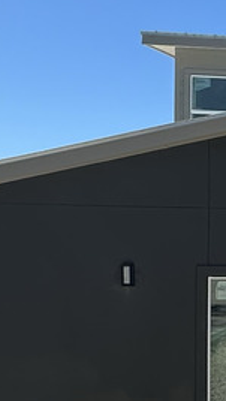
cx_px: 468
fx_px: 872
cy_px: 296
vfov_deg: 25.6
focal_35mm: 82
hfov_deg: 12.7
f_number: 2.2
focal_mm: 2.22
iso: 40
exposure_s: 1/1247
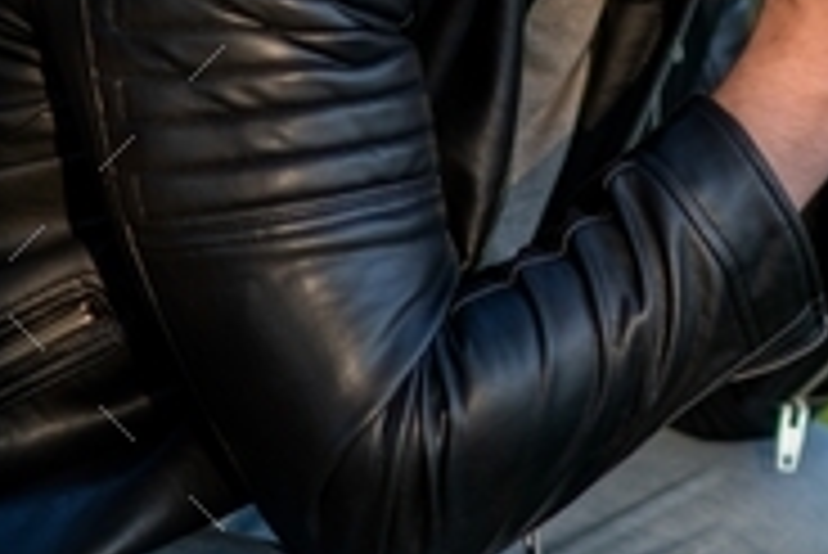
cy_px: -178
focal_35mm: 433
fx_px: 9967
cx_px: 1310
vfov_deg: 3.2
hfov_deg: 4.7
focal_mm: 135
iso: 100
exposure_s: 1/500
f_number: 2.2
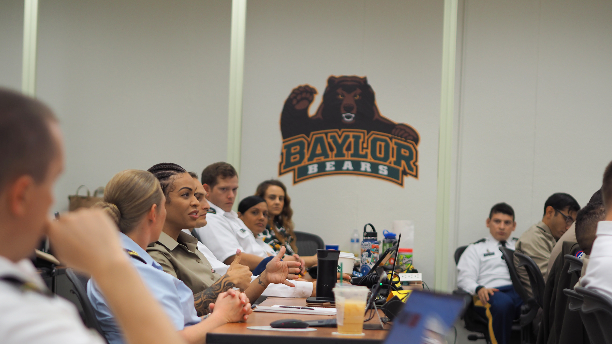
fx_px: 1607
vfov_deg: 12.2
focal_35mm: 99
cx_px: 309
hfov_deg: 21.6
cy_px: 221
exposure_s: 1/125
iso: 200
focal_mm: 45
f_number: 2
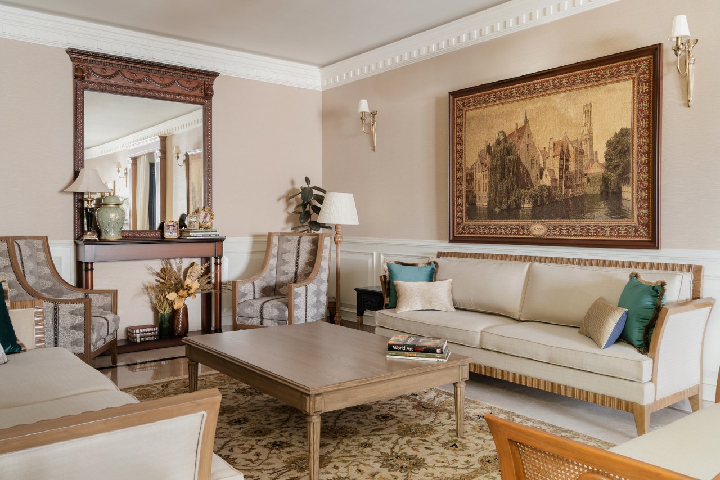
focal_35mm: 30
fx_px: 600
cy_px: 240
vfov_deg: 43.6
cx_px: 360
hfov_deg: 61.9
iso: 200
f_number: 14
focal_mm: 30
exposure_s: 4
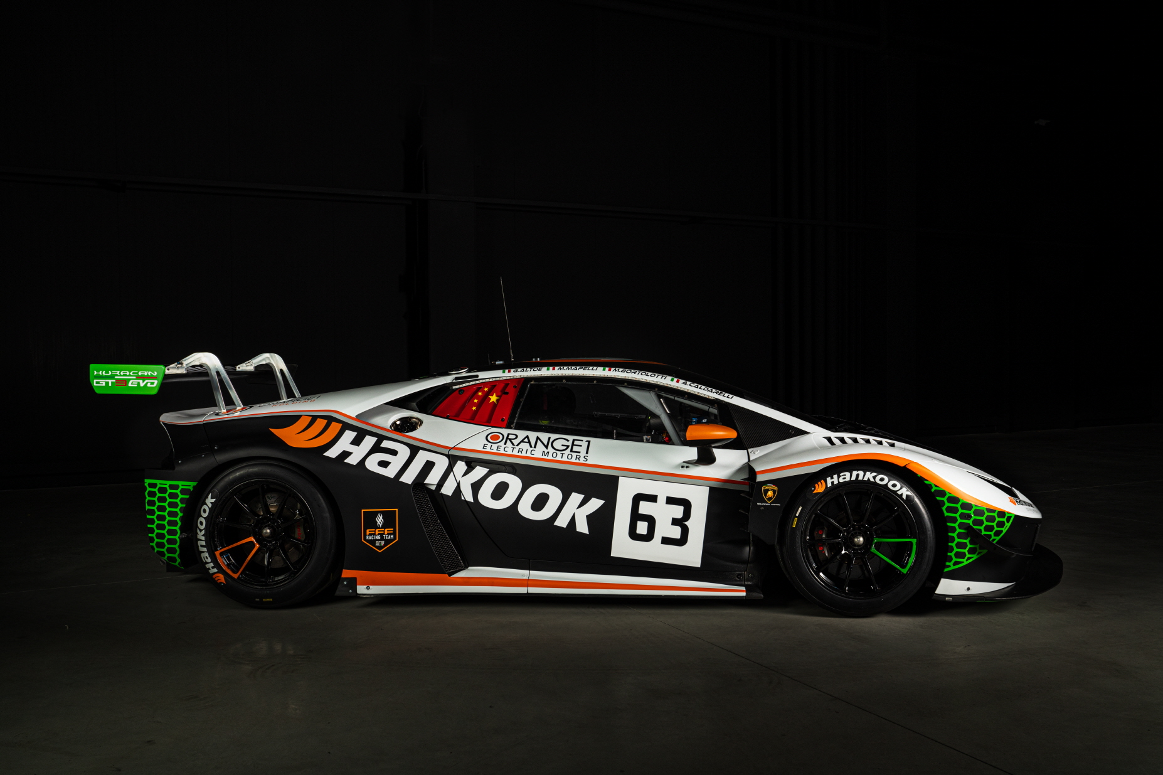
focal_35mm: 31
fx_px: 1001
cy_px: 388
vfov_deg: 42.3
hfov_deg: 60.3
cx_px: 582
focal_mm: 31
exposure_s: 1/13
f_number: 7.1
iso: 400
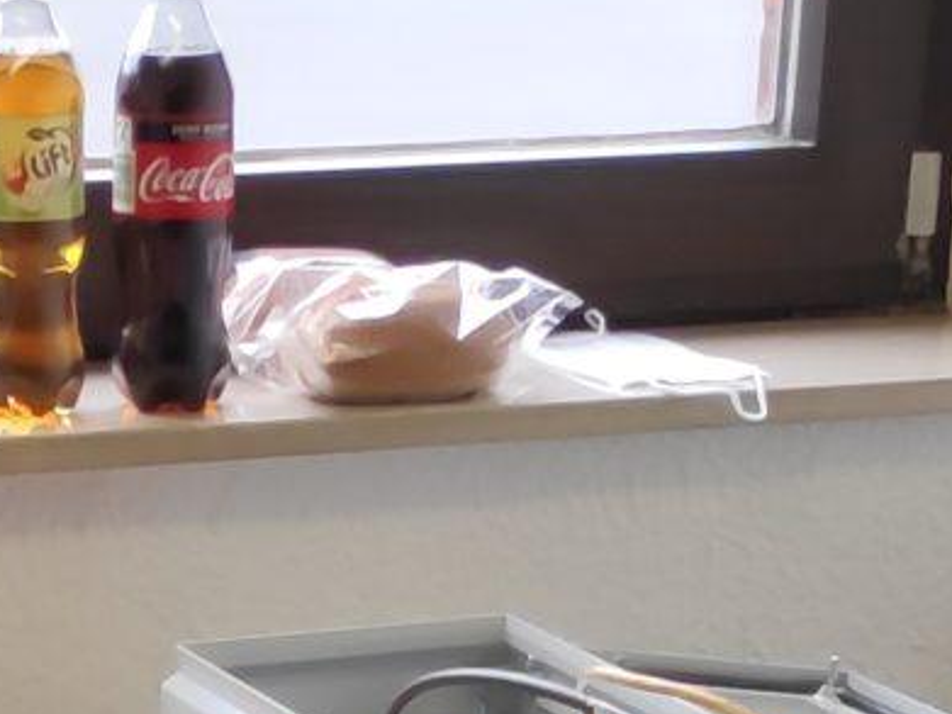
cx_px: -17
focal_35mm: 131
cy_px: 2305
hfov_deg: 14.8
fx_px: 3602
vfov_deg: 8.8
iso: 155
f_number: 1.9
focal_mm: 3.94
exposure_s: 1/100
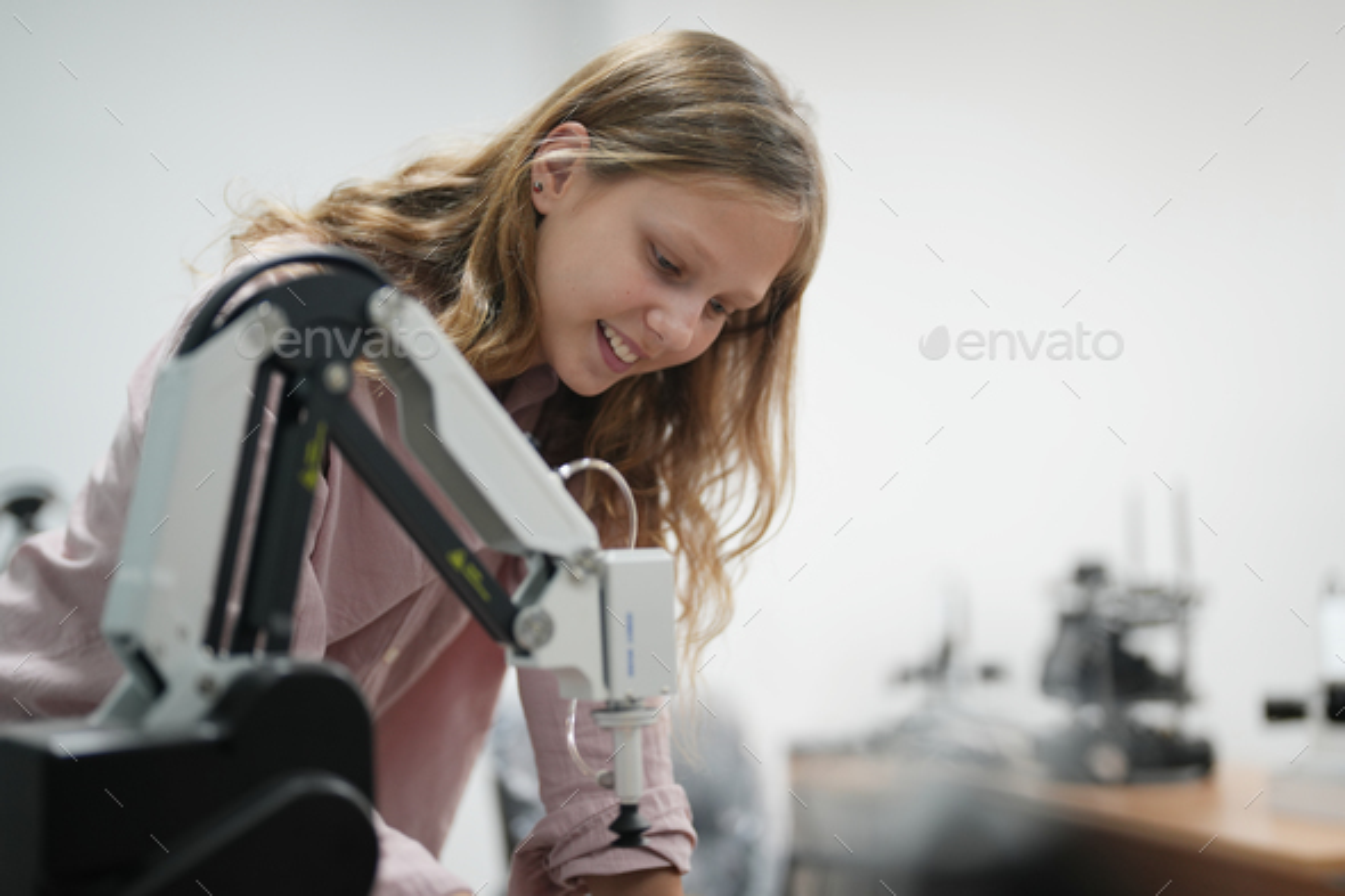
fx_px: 1867
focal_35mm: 50
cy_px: 448
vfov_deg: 27.0
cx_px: 672
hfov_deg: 39.6
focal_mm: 50
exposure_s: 1/285
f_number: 1.2
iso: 500
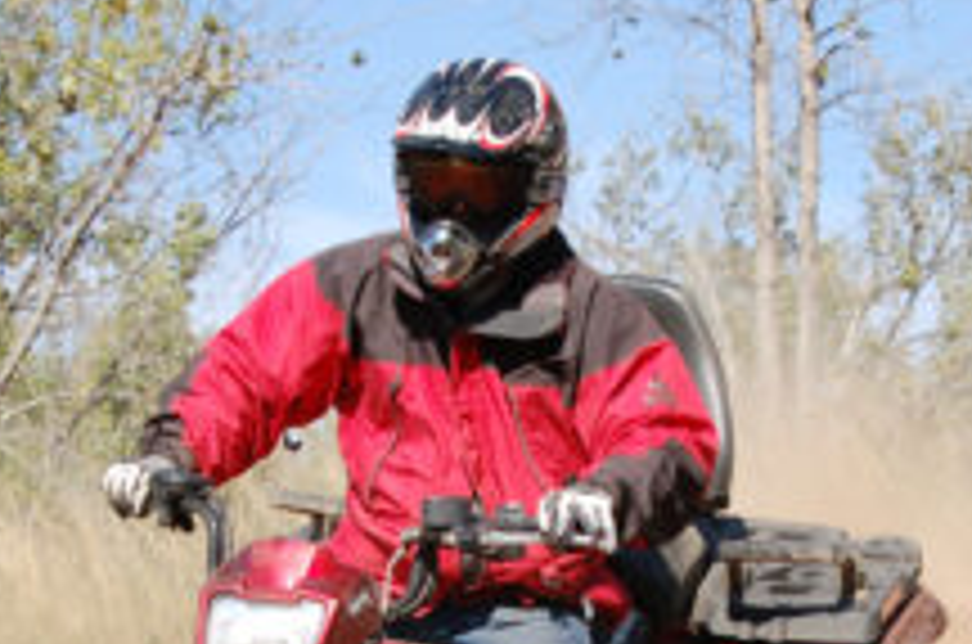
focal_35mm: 129
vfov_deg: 10.4
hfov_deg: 15.9
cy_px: 777
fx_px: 3486
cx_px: 558
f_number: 6.3
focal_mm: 31
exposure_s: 1/500
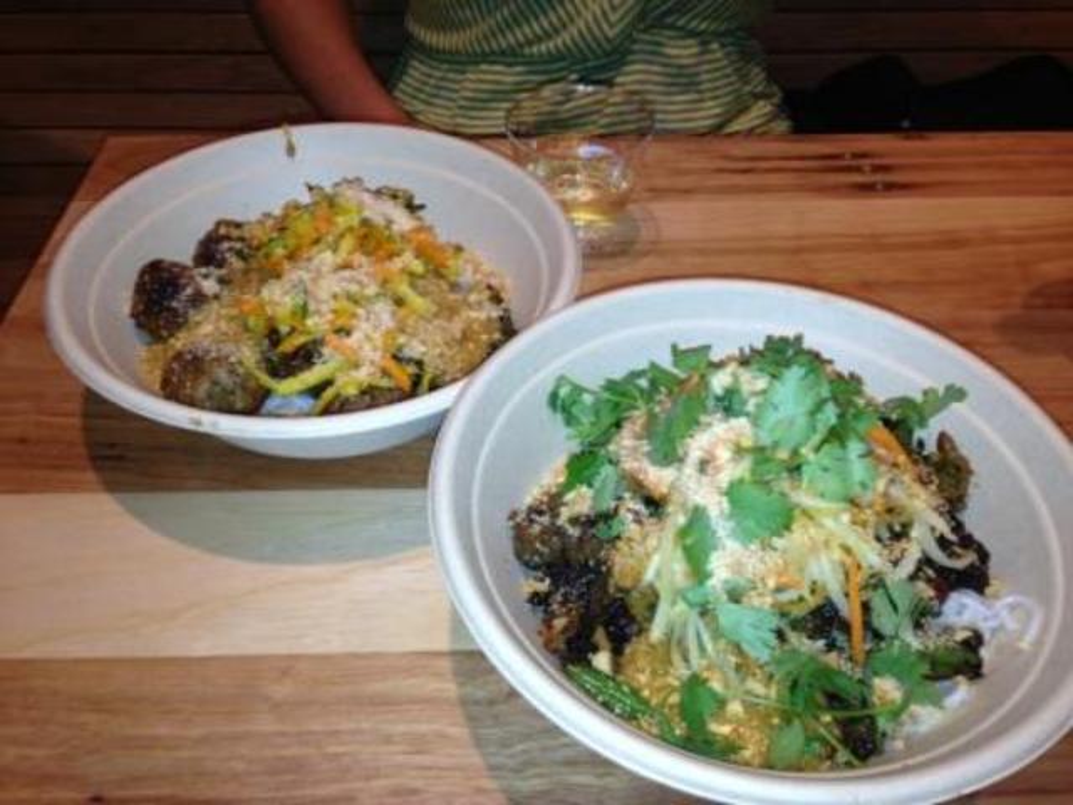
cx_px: 536
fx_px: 1023
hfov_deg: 55.4
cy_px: 402
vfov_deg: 42.9
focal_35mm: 33
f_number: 2.4
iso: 50
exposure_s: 1/28
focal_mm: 4.13
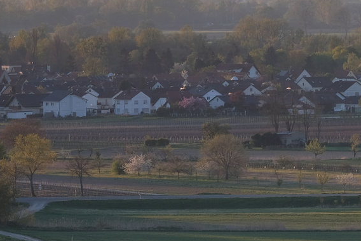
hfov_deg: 3.4
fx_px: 6008
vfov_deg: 2.3
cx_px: 144
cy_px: 105
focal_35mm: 599
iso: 200
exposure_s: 1/110
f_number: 5.6
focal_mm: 140
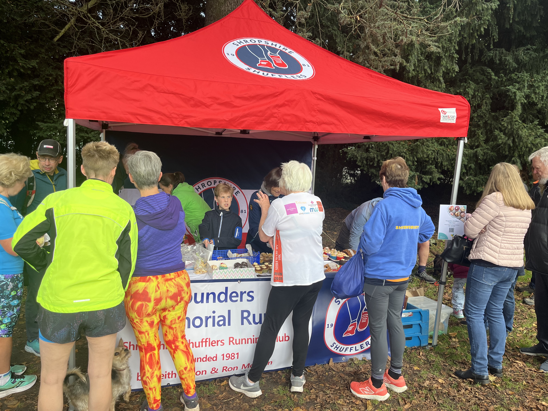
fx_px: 412
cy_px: 206
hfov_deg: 67.3
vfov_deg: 53.1
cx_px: 274
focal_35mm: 26
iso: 40
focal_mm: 5.1
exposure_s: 1/282
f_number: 1.6
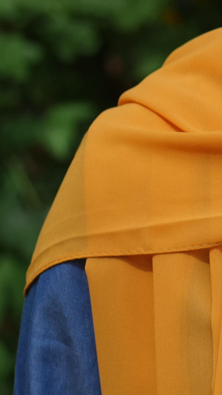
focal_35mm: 293
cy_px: -8
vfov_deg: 7.3
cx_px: 513
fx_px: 3067
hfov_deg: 4.1
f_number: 2.2
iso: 200
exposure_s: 1/800
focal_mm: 43
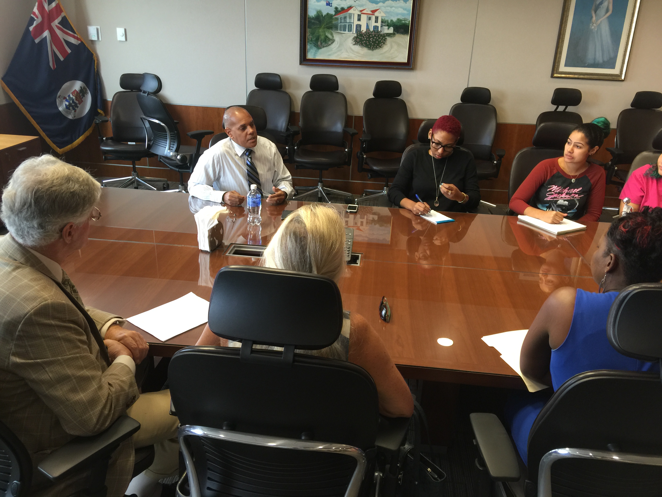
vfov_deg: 48.2
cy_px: 248
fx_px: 555
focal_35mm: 29
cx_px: 331
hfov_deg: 61.7
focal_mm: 4.15
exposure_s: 1/15
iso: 40
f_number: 2.2
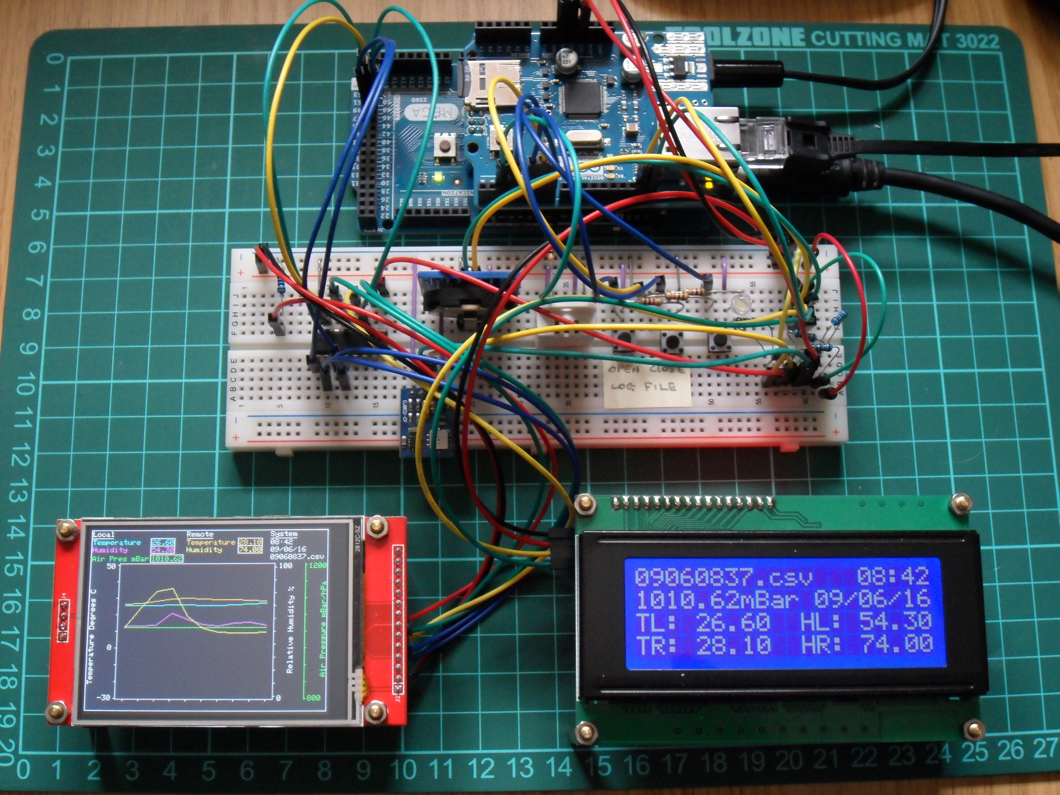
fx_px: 1409
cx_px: 530
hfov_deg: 41.2
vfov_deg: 31.5
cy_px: 398
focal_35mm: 46
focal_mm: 8.3
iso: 400
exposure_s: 1/8
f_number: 4.7
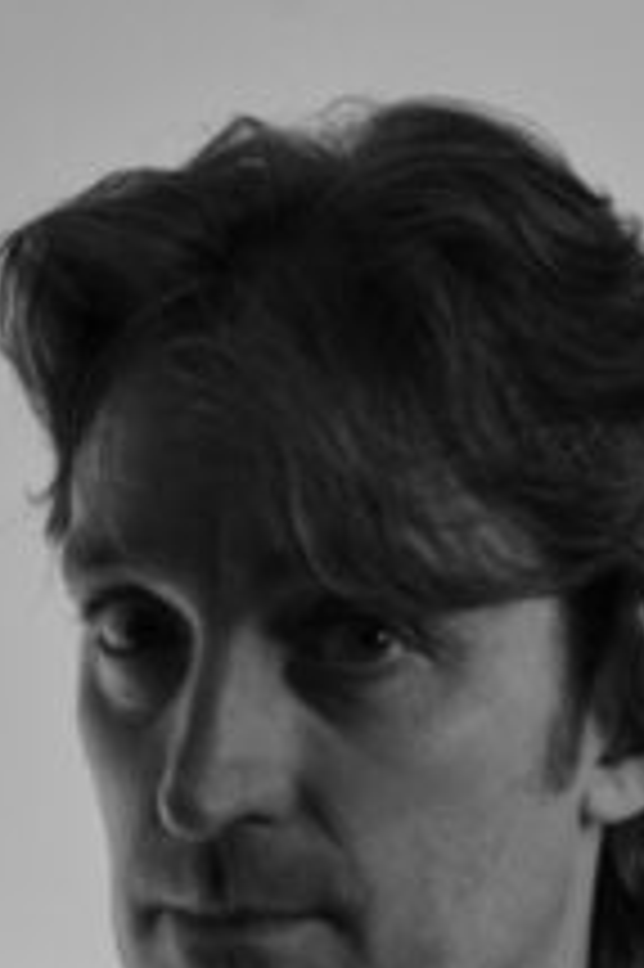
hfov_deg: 5.7
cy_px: 934
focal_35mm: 238
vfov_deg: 8.6
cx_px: 703
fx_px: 6396
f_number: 7.1
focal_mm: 50
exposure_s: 1/80
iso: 250
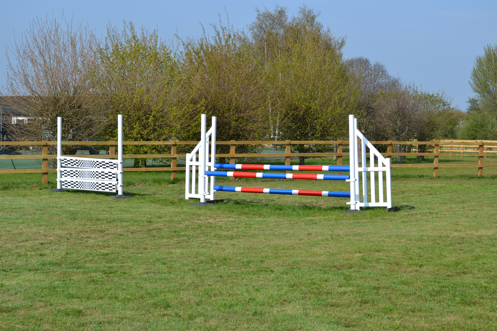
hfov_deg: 28.1
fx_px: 994
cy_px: 166
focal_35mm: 72
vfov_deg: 18.9
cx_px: 248
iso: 100
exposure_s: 1/250
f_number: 8
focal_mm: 48
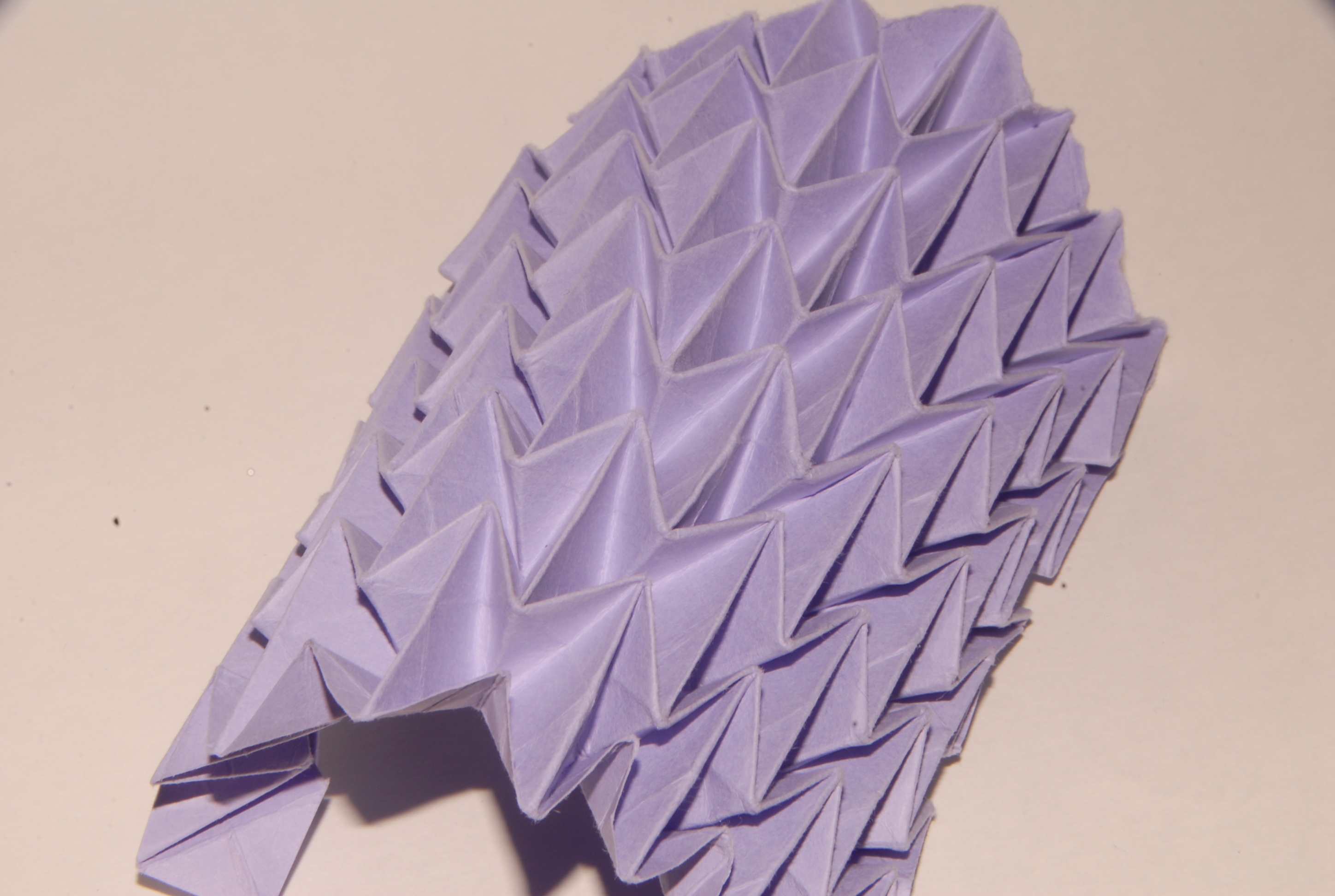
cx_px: 668
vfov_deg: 13.1
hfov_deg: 19.4
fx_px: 3902
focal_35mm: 105
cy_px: 448
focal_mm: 70
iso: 125
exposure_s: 1/100
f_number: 29
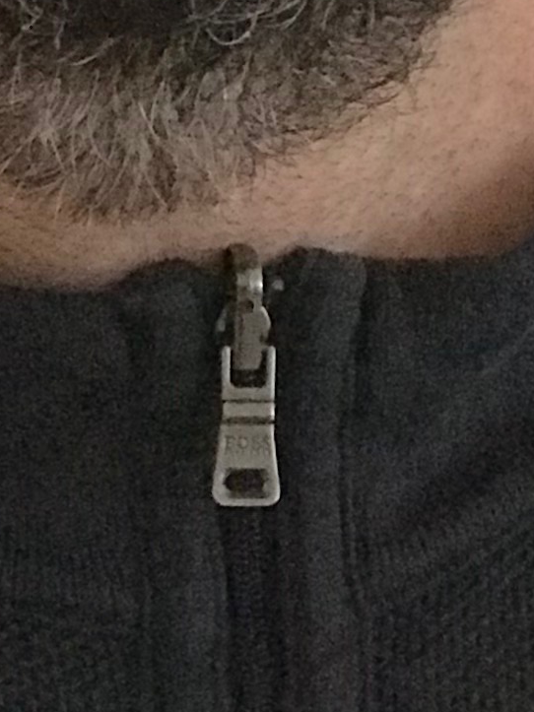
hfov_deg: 4.7
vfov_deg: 6.2
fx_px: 6543
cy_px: -187
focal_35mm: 318
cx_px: 80
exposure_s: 1/60
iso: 1000
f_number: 2.8
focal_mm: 6.6
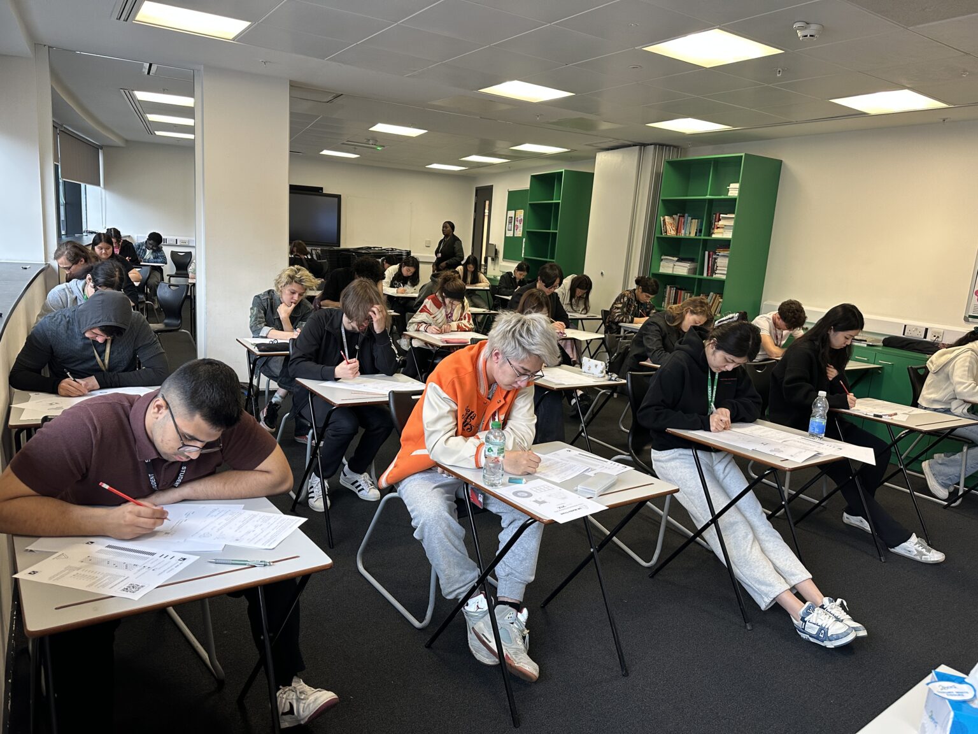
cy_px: 367
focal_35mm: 24
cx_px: 489
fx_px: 678
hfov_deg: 71.6
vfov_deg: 56.8
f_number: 1.78
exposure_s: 1/100
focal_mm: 6.86
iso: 200
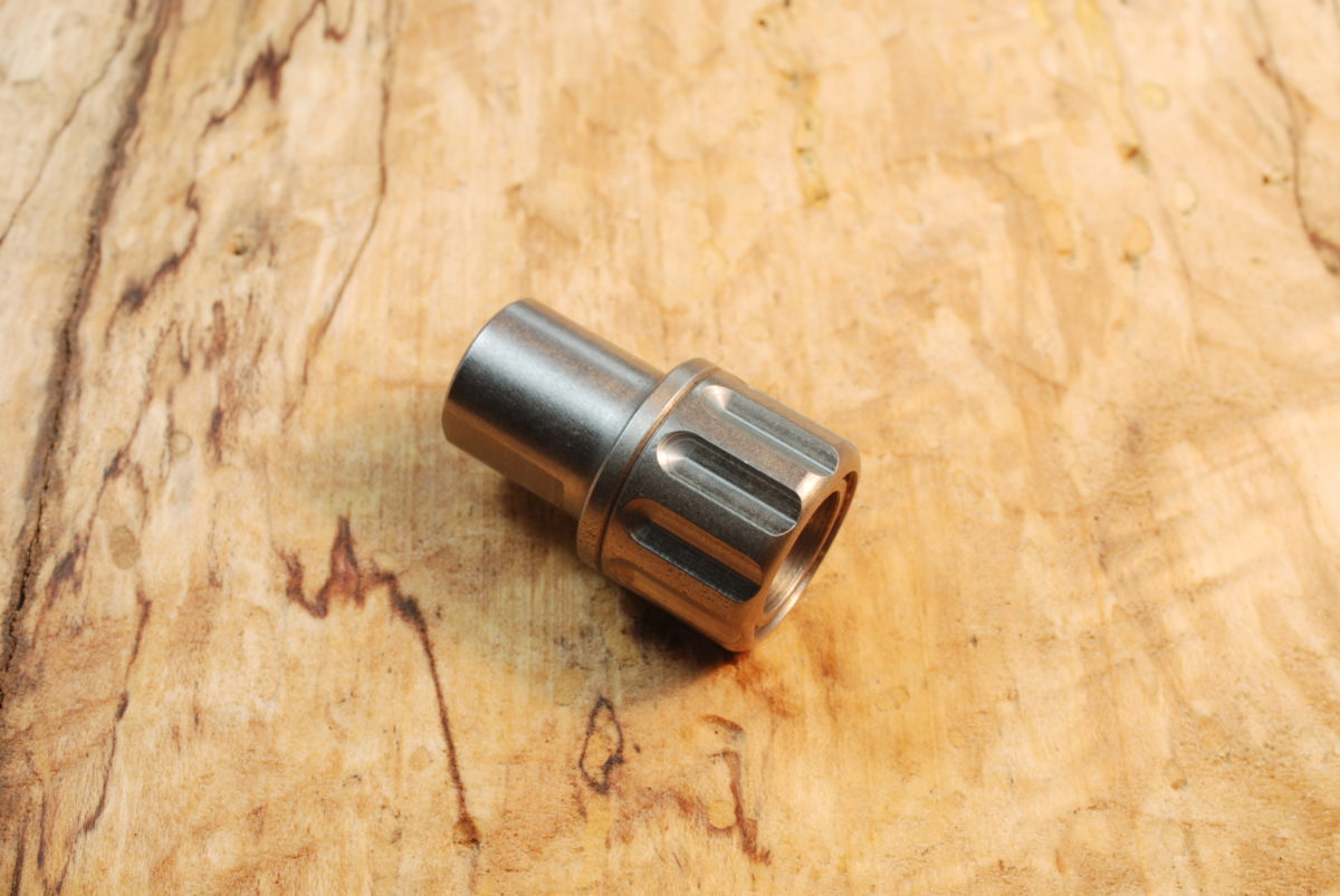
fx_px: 2236
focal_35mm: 60
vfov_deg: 22.7
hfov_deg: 33.4
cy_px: 448
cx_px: 670
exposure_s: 1/10
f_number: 22
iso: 200
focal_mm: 40
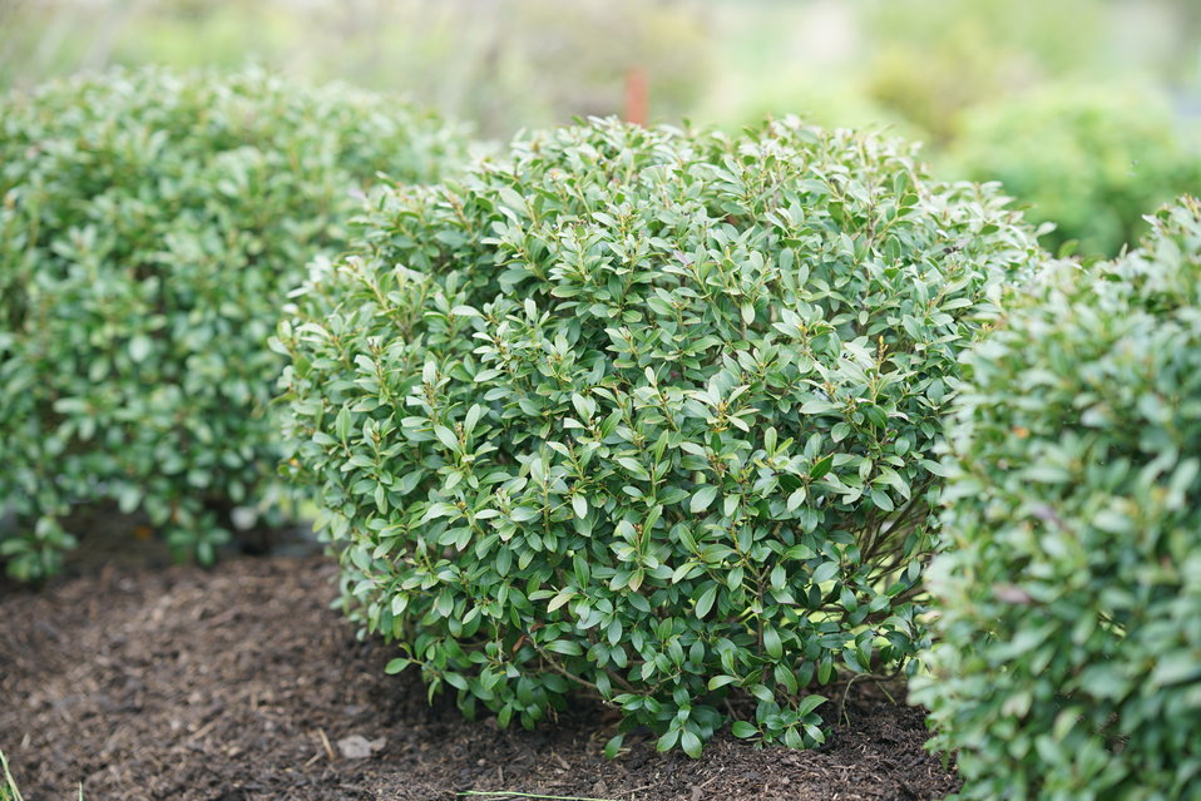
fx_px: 2836
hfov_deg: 23.9
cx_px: 600
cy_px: 400
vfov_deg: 16.1
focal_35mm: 85
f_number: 2.2
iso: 100
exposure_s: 1/250
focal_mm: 85
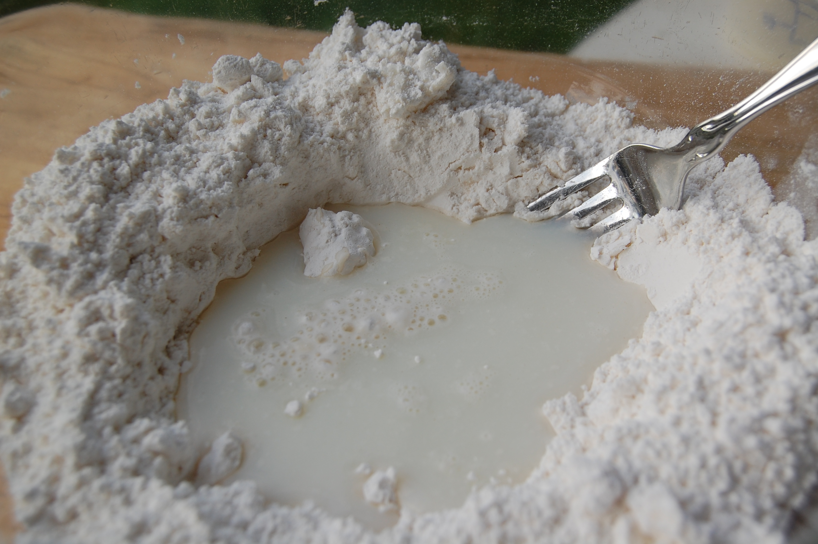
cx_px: 409
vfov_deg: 28.0
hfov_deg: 41.1
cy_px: 272
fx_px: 1090
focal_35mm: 48
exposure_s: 1/200
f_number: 8
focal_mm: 32
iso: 200
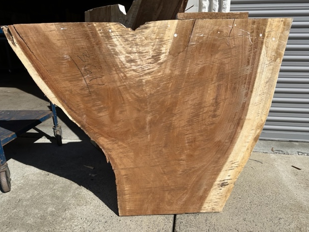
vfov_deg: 54.9
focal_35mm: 25
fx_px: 223
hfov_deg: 69.4
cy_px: 112
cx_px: 155
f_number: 1.78
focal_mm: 6.86
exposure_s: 1/8197
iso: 80
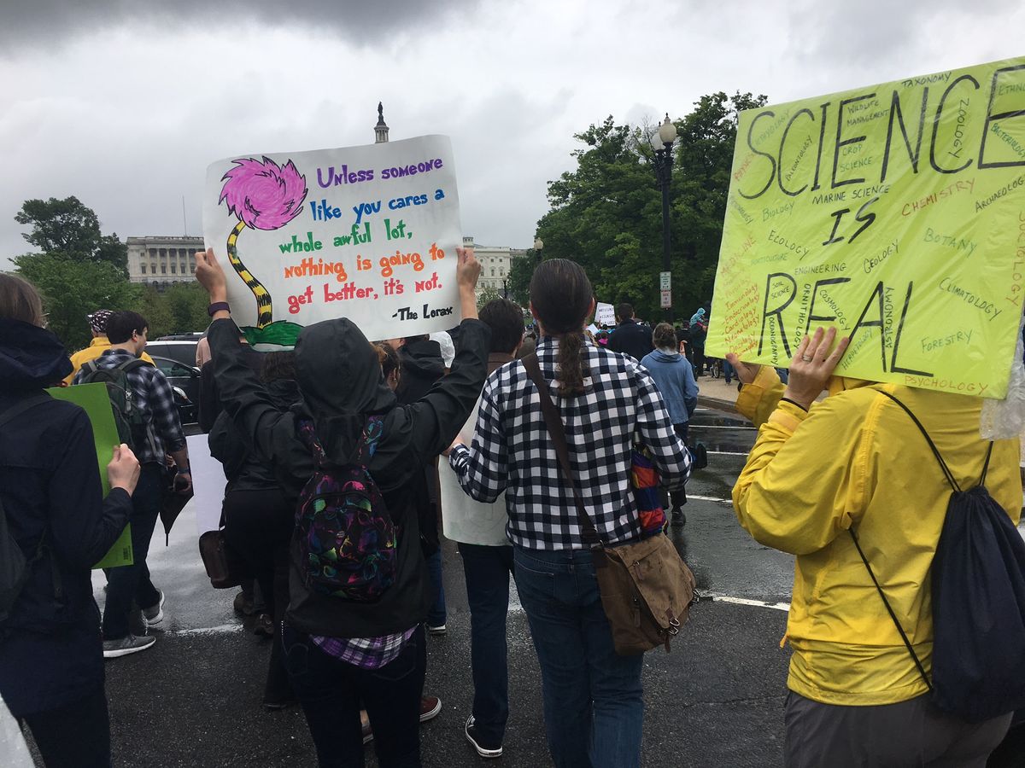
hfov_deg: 61.7
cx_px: 512
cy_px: 384
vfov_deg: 48.2
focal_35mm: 29
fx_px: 859
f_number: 2.2
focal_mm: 4.15
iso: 25
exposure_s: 1/587
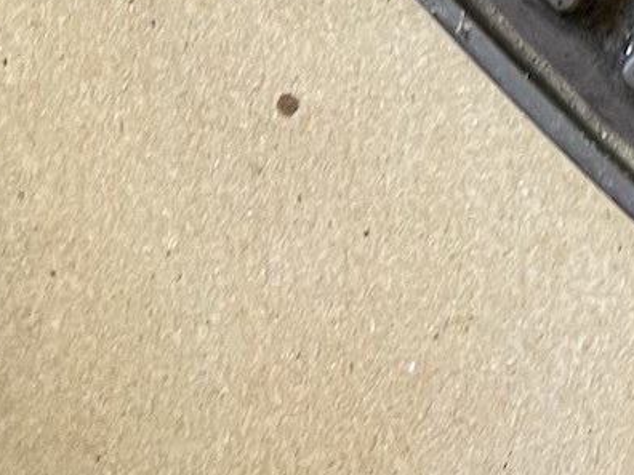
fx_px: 2308
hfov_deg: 12.4
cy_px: -329
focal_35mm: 126
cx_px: 1515
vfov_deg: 11.1
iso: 80
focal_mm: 5.7
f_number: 1.5
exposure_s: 1/60
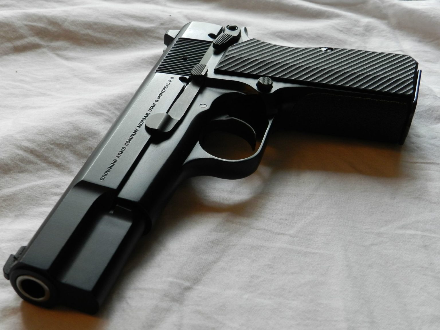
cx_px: 220
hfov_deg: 36.2
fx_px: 674
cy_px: 165
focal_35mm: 53
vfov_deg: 27.5
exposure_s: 1/30
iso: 360
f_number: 4.4
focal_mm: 9.4
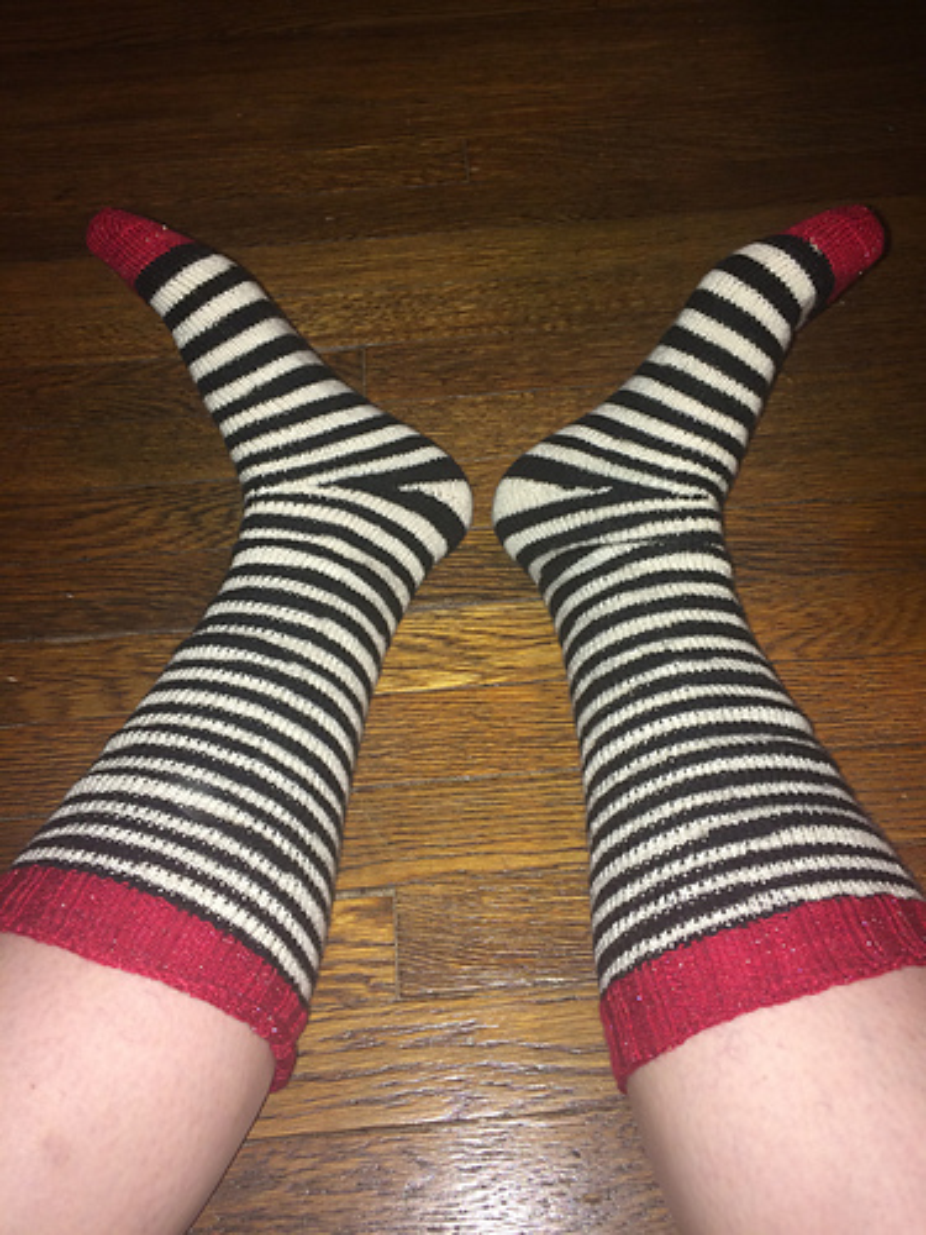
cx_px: 463
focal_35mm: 29
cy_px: 618
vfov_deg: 61.7
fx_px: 1034
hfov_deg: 48.2
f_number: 2.2
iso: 64
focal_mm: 4.15
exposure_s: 1/24
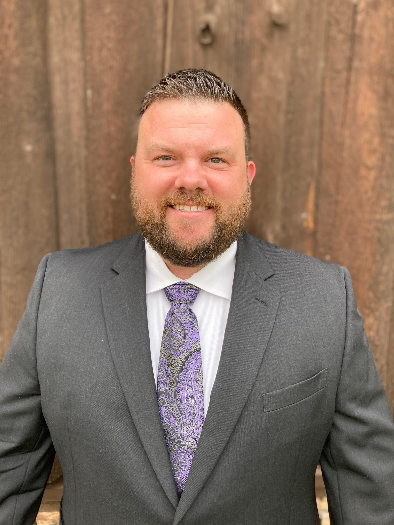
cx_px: 197
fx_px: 425
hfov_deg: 49.7
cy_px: 262
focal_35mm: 28
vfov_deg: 63.4
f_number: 1.8
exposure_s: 1/121
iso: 25
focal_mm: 3.99
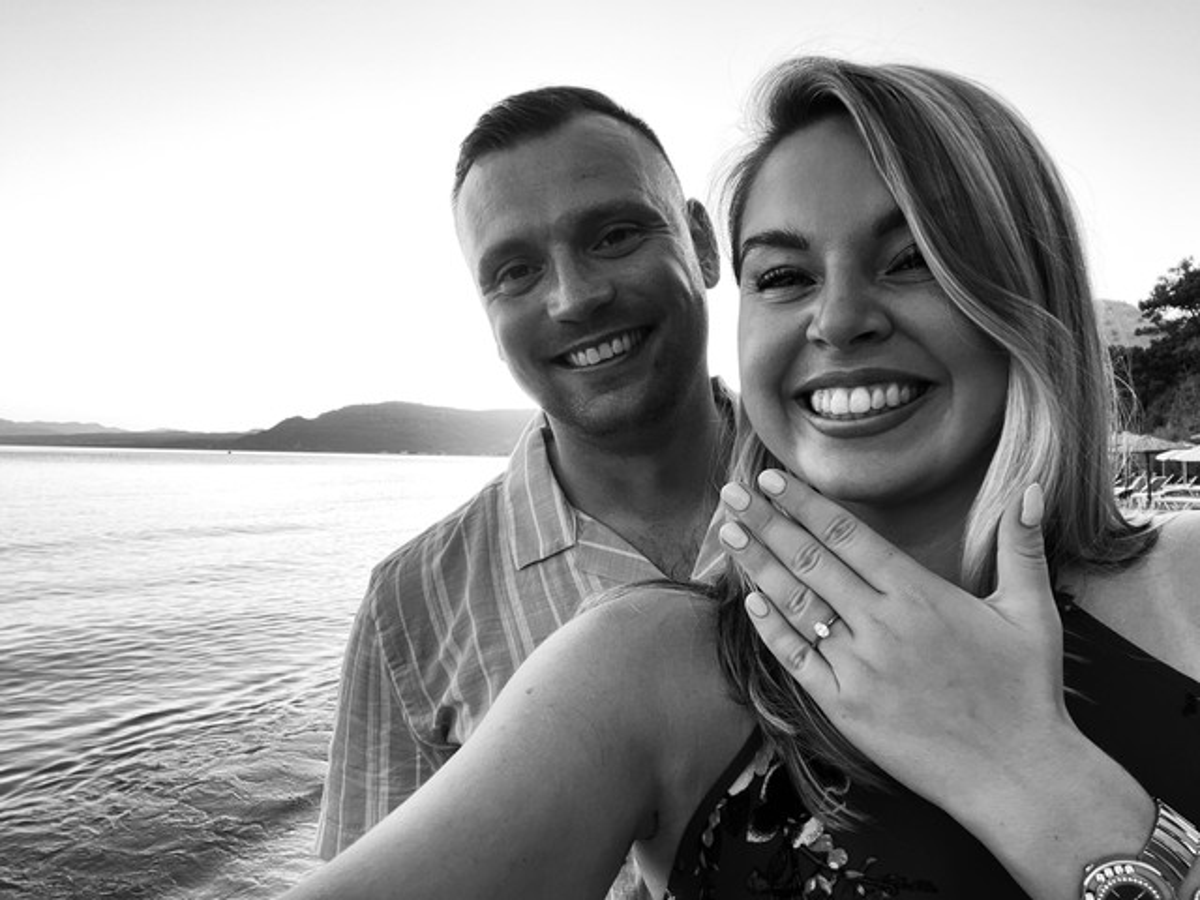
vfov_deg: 58.9
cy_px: 450
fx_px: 797
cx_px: 600
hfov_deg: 73.9
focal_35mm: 23
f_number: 2.2
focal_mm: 2.71
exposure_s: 1/121
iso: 64
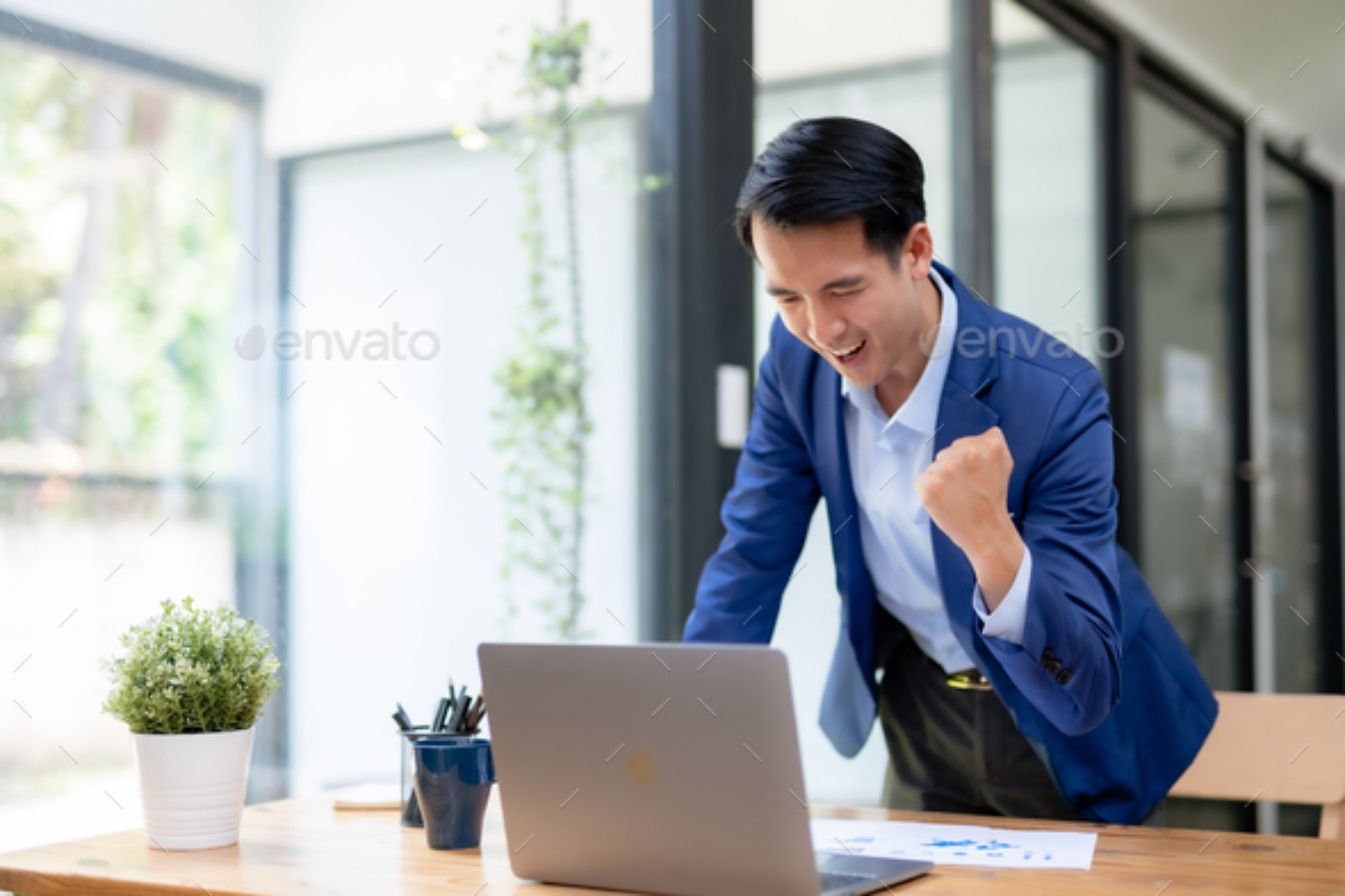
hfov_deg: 39.6
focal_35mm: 50
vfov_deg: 27.0
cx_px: 672
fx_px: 1867
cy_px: 448
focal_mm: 50
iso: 200
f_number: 1.6
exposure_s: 1/320
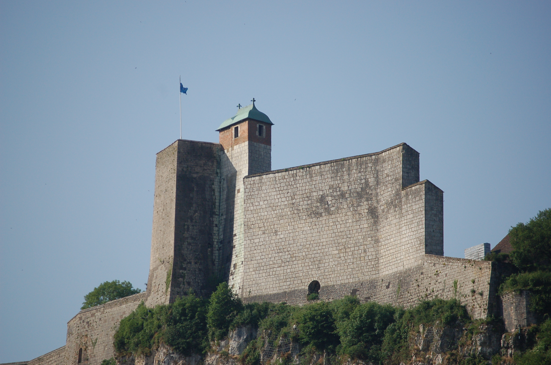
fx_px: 4584
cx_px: 276
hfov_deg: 6.9
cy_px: 182
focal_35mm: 300
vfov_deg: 4.6
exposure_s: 1/2000
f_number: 5.6
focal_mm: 200
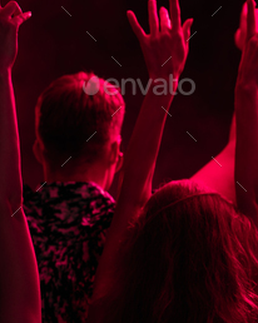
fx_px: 2771
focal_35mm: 290
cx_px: -53
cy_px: 145
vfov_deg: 6.7
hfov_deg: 5.3
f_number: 4
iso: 200
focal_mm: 135
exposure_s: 1/200
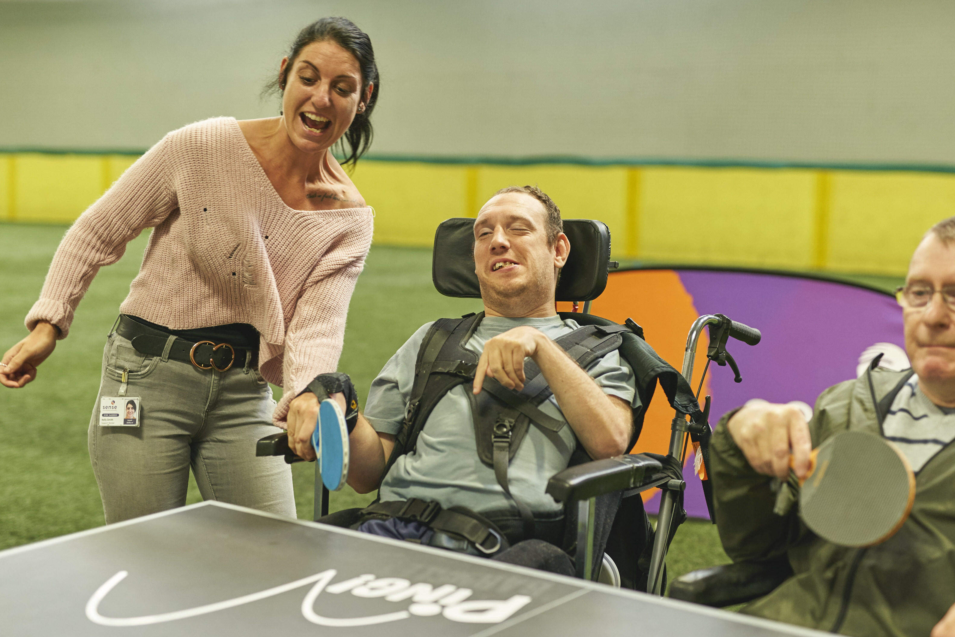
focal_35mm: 55
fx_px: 1459
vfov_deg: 24.6
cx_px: 483
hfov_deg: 36.2
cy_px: 331
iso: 1000
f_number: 2
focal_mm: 50
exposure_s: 1/200
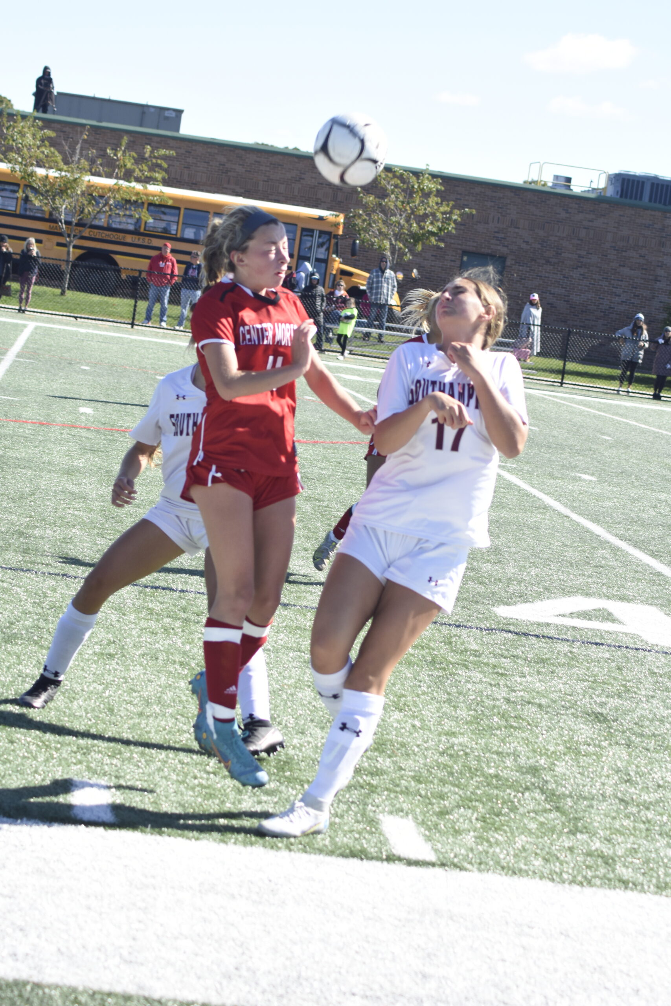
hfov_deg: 13.0
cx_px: 336
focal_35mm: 105
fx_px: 2935
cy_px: 503
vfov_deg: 19.5
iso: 400
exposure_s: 1/800
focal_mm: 70
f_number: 7.1
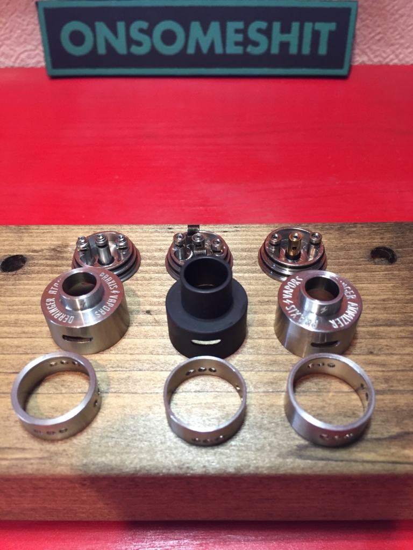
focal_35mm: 29
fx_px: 461
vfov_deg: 61.7
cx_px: 206
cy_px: 275
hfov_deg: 48.2
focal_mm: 4.15
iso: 100
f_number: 2.2
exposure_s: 1/30
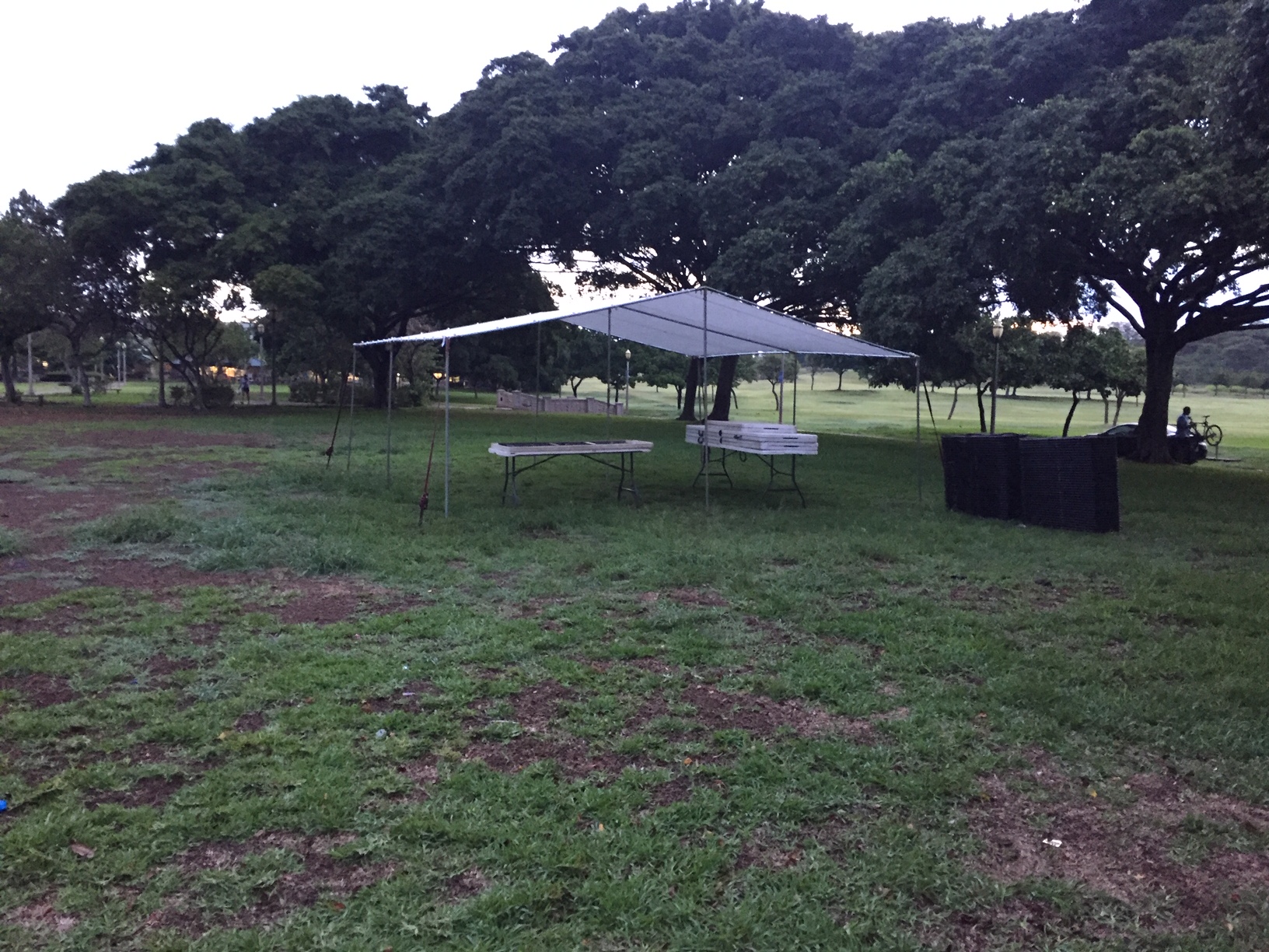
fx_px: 1063
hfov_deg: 61.7
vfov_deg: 48.2
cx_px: 634
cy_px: 476
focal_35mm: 29
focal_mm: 4.15
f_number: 2.2
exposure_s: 1/30
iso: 250
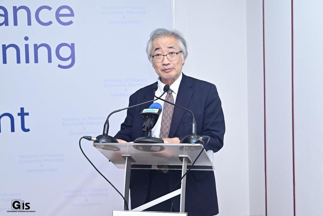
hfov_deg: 32.4
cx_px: 162
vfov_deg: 21.9
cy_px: 108
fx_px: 557
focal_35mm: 62
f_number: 7.1
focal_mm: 62
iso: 2500
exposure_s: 1/200
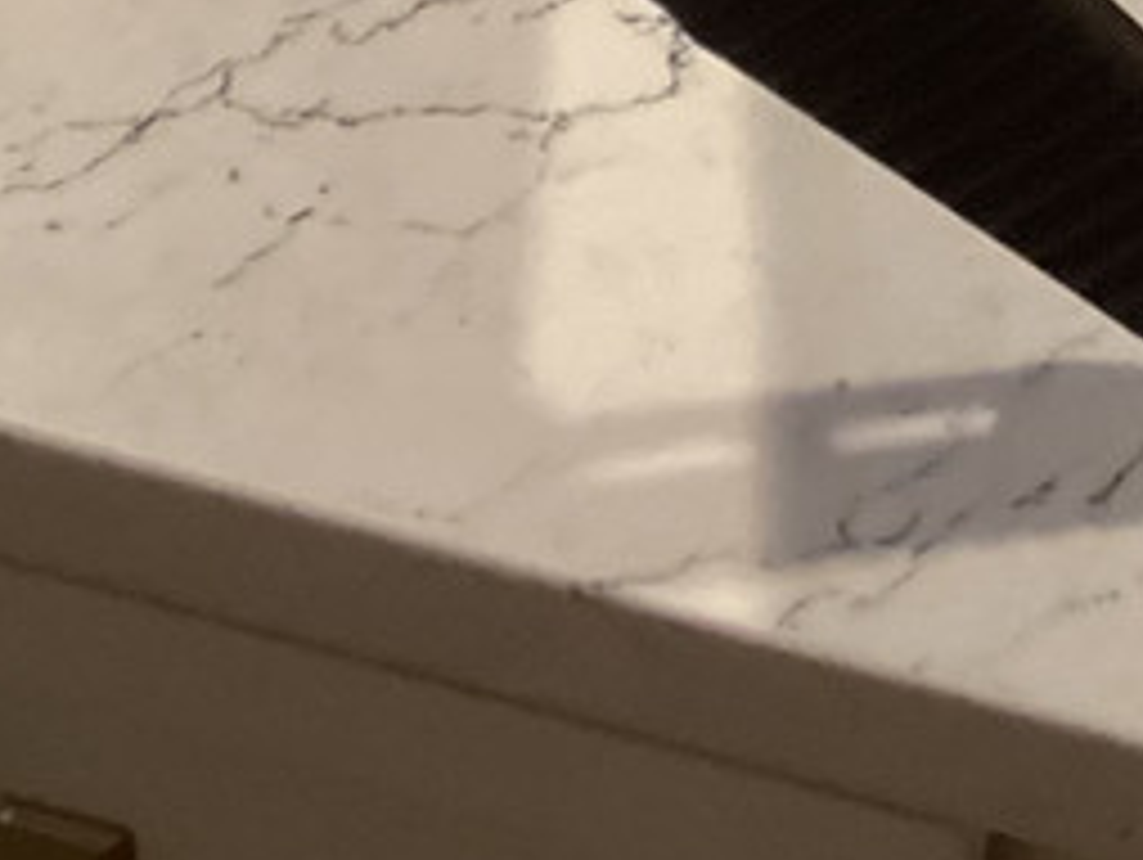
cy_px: -923
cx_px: 988
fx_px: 4297
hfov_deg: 15.0
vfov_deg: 10.4
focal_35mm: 130
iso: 200
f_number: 2.4
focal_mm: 3.3
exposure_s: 1/60
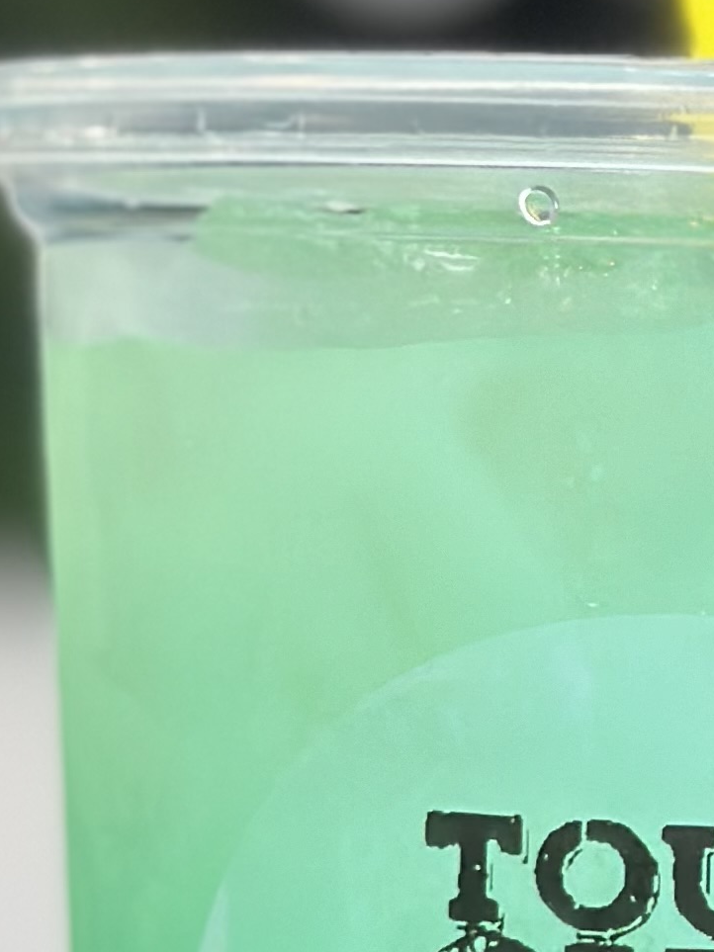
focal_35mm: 201
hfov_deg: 7.2
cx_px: 1232
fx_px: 5529
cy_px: 541
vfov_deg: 9.8
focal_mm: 6.86
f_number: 1.78
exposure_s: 1/120
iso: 160
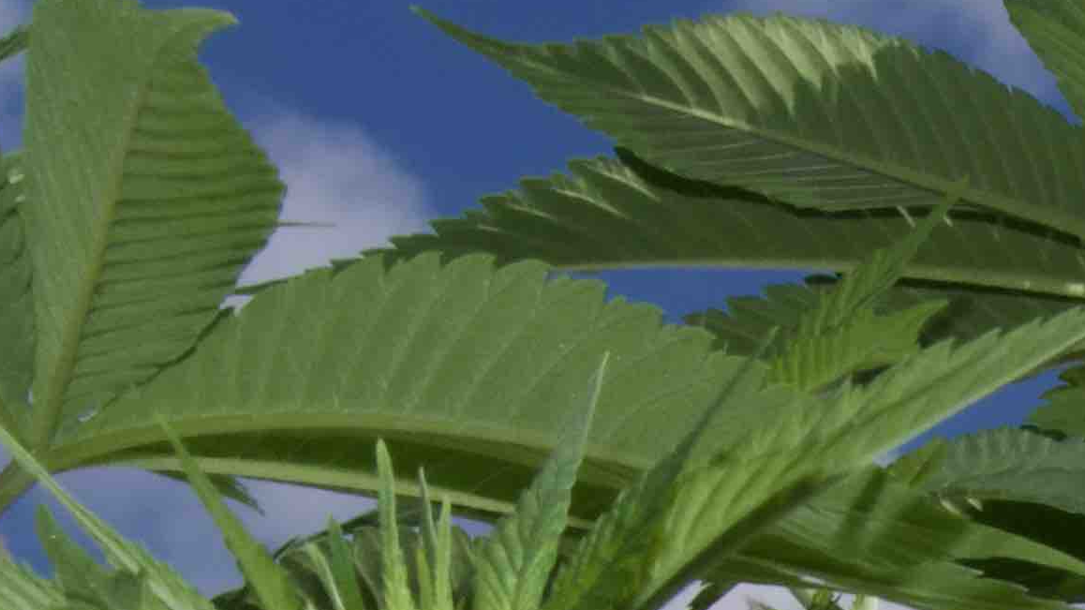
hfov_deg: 9.2
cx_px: 1674
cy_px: 1359
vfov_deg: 5.2
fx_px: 6559
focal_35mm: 228
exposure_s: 1/250
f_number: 20
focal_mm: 28
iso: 400
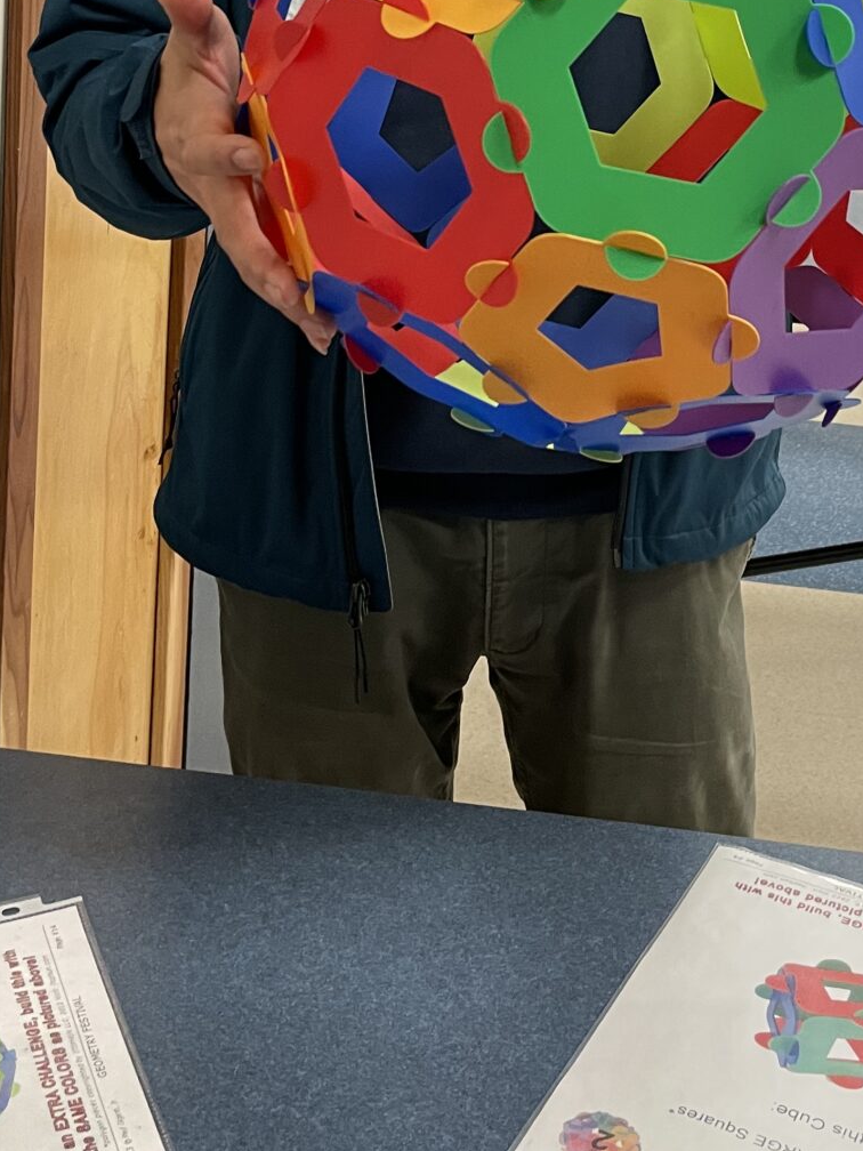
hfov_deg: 26.4
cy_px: 51
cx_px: 599
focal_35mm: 55
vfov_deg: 32.6
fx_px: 1828
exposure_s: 1/60
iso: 160
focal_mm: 4.2
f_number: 1.6
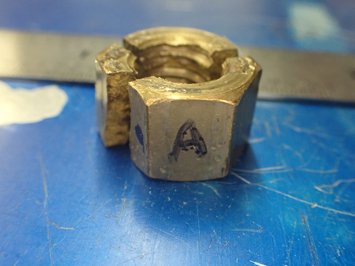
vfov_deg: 46.8
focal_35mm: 30
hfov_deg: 60.0
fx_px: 308
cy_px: 133
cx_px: 178
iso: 800
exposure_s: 1/125
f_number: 3.2
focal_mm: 5.4
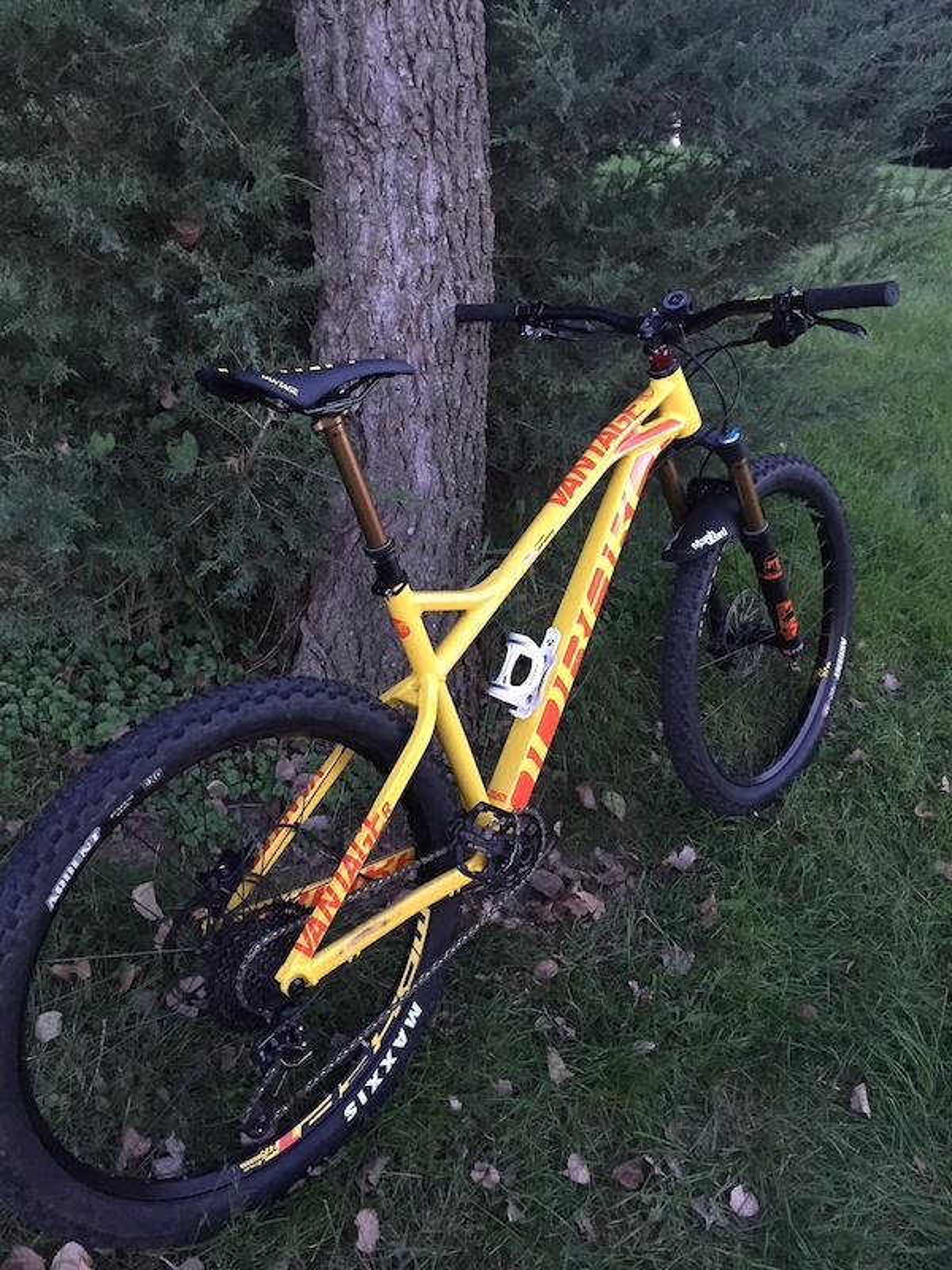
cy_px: 635
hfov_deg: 48.2
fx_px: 1063
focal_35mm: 29
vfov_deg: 61.7
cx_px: 476
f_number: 2.2
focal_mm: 4.15
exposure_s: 1/15
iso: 250
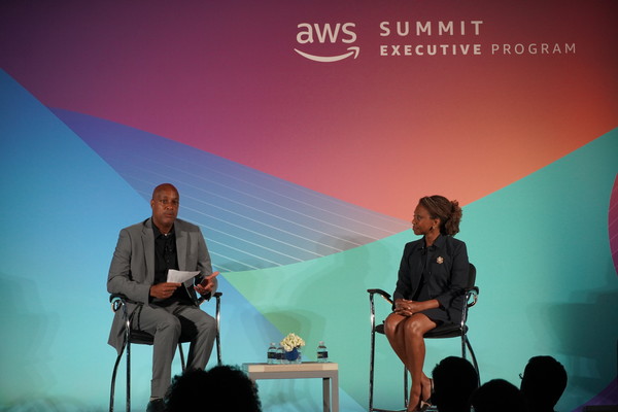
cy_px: 206
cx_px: 309
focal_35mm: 164
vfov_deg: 8.4
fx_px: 2807
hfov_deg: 12.6
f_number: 5.6
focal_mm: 109
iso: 1600
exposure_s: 1/200
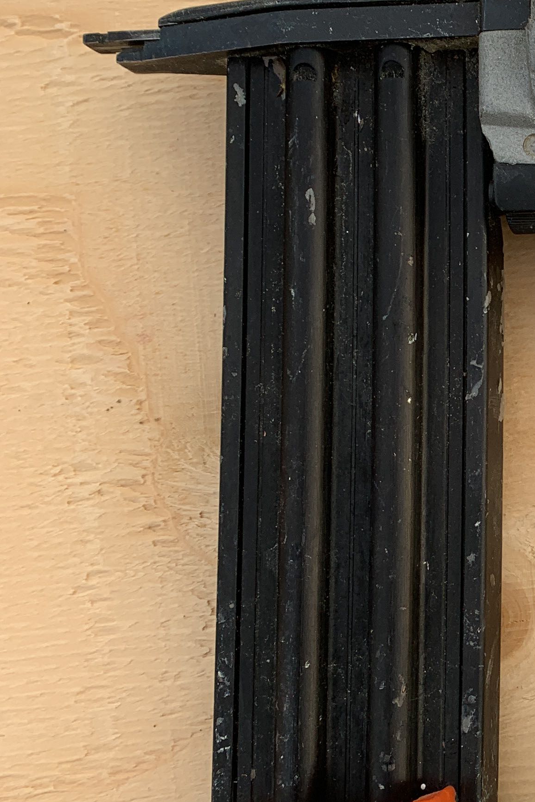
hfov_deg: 20.1
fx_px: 1404
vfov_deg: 31.9
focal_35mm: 63
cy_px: 385
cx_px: 656
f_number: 1.8
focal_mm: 4.25
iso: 25
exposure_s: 1/263
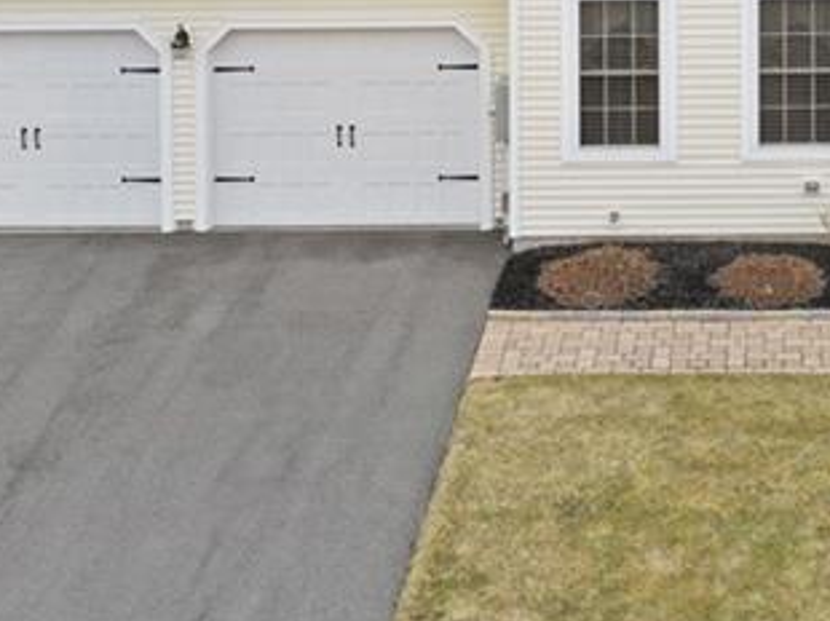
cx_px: 710
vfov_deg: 15.9
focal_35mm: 89
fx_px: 2132
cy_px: -126
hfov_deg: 21.6
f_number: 3.5
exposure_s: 1/80
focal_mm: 10.26
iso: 100
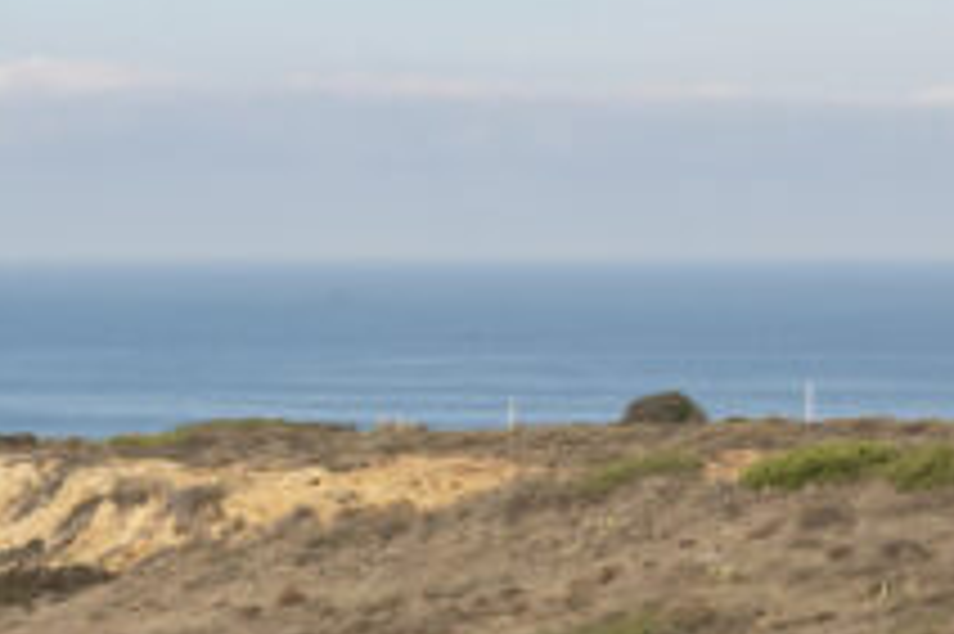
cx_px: -608
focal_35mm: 234
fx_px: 6196
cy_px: 414
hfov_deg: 8.5
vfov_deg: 5.9
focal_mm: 55
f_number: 11
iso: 200
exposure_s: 1/180
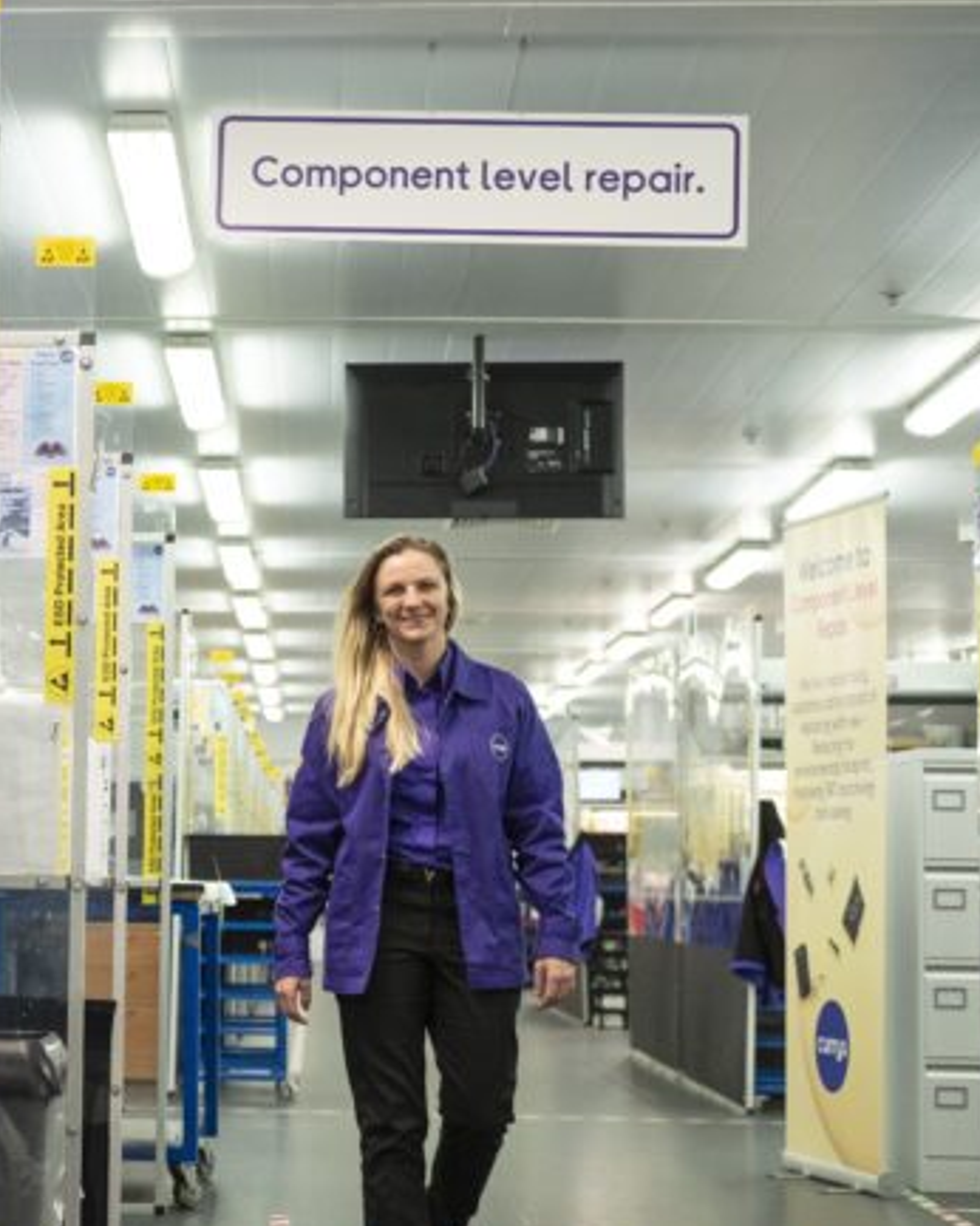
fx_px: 2902
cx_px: 6
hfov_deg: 18.7
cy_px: 654
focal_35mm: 80
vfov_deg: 23.9
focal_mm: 35
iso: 1250
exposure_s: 1/250
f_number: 3.2
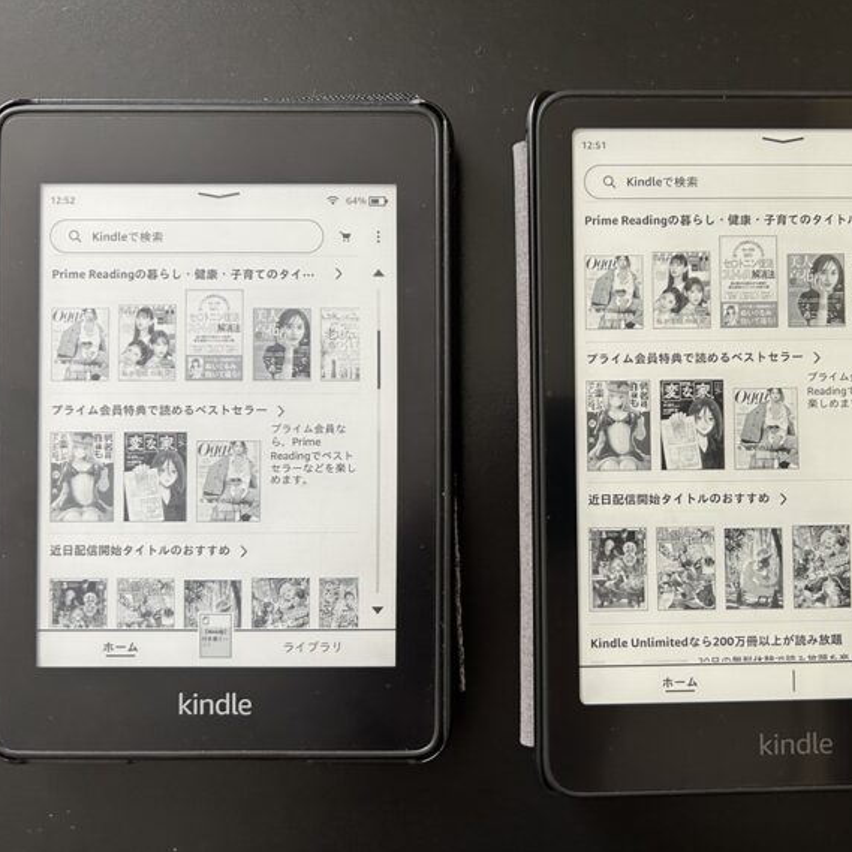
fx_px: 863
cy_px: 427
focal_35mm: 31
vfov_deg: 52.5
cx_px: 538
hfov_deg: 51.9
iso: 320
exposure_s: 1/60
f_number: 1.5
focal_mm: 5.7
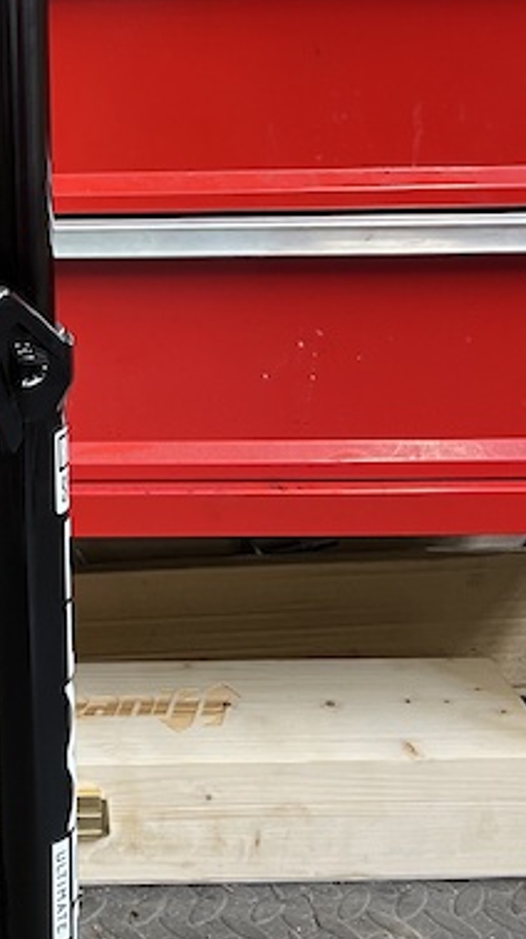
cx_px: -107
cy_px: 164
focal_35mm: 60
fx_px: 1491
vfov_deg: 33.7
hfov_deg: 18.9
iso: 250
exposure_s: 1/50
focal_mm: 5.7
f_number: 1.5
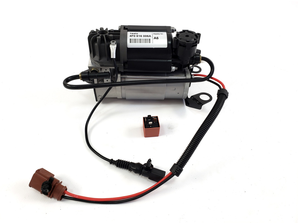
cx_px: 149
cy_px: 112
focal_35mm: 26
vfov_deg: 53.1
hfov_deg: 67.3
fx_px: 224
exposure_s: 1/50
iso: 80
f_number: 2.4
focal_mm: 4.3
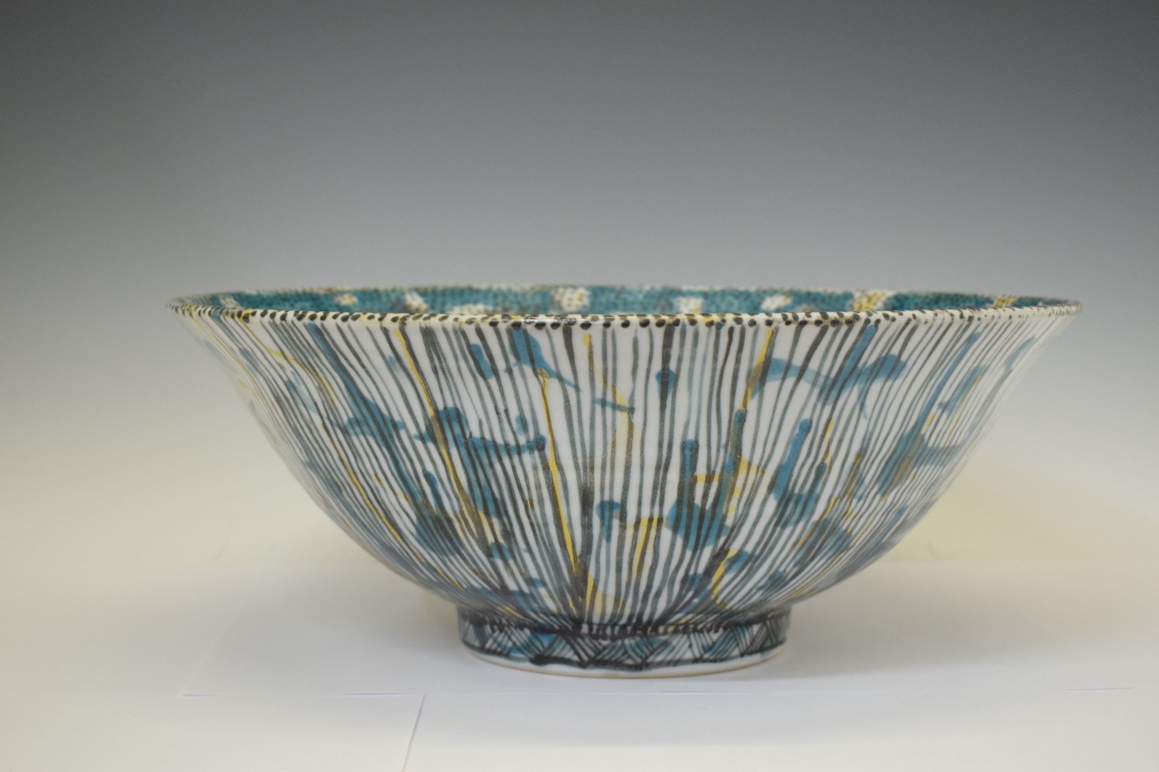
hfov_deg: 33.4
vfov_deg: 22.6
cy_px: 386
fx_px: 1931
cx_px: 580
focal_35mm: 60
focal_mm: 40
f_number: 5.6
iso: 1600
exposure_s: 1/125
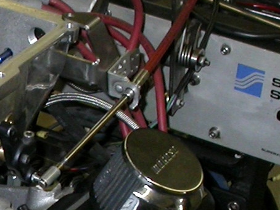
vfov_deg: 7.8
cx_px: -148
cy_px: 235
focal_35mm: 190
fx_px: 1538
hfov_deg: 10.1
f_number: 5.3
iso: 100
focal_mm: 7.85
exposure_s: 1/60
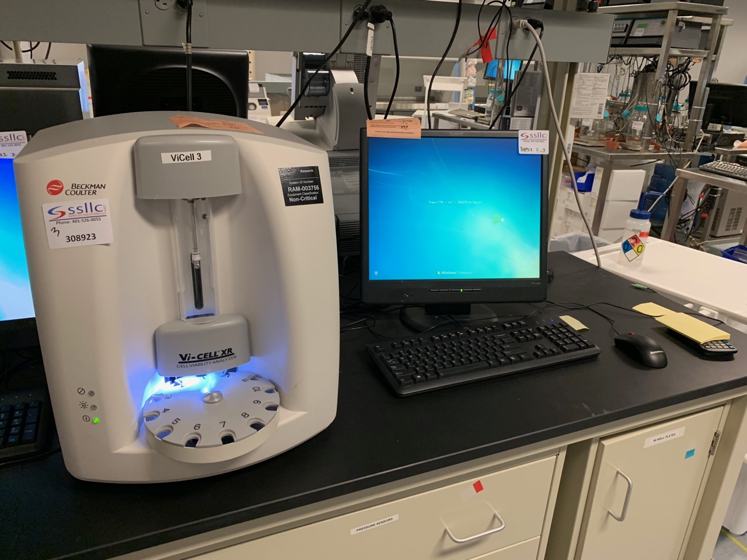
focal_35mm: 26
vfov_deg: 53.1
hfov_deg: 67.3
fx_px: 561
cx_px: 374
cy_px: 280
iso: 250
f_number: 1.8
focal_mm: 4.25
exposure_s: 1/60
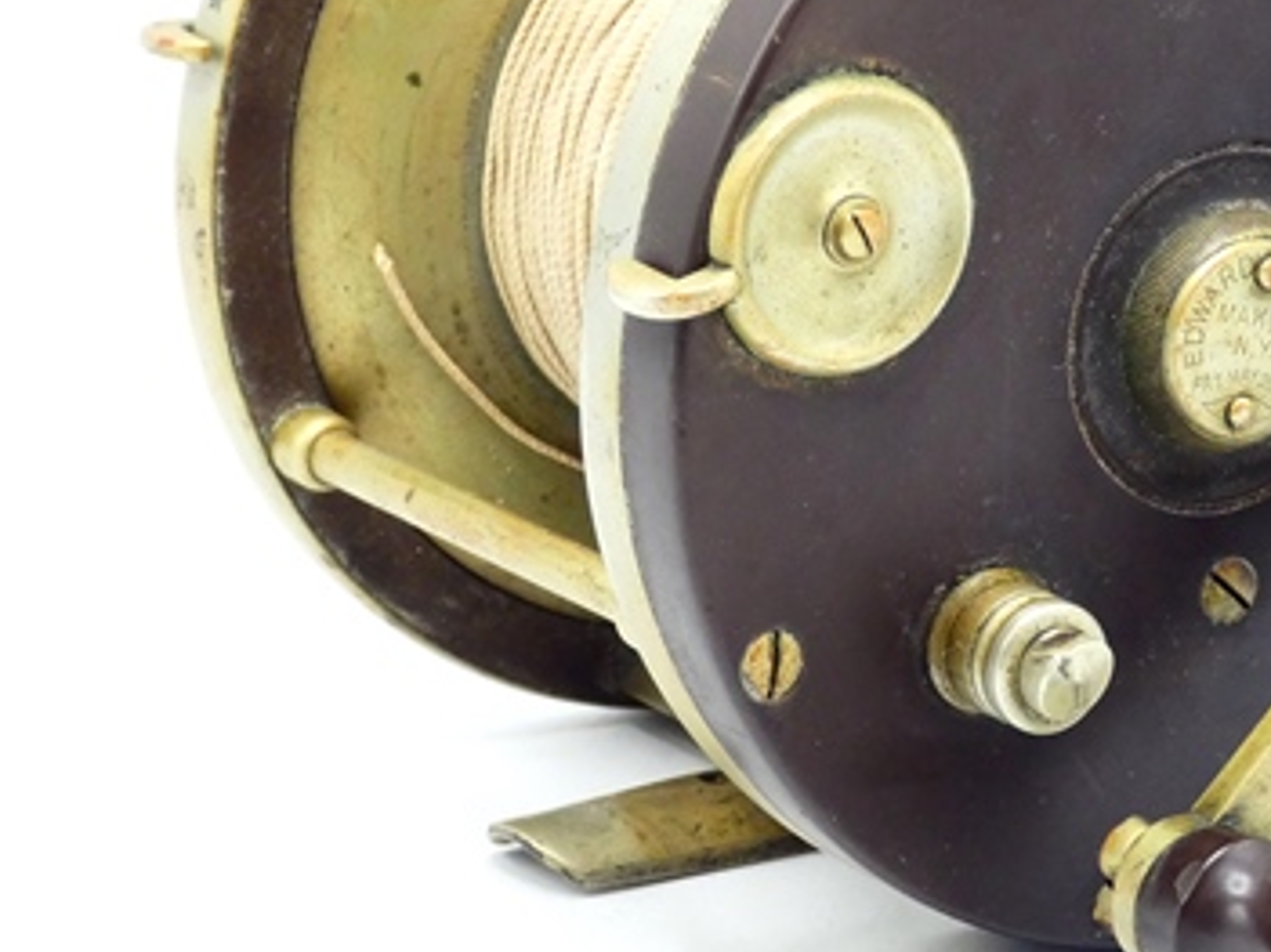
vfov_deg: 8.0
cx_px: 1014
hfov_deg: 10.6
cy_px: 337
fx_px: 6827
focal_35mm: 186
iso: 320
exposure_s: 1/80
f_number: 4.9
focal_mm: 18.3
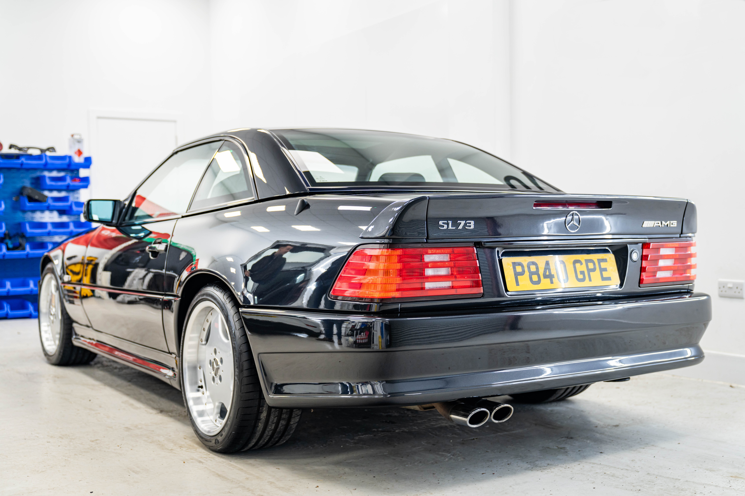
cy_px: 248
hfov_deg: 47.4
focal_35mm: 41
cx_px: 372
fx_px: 848
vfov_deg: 32.6
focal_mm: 41
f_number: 2.8
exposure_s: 1/30
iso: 400
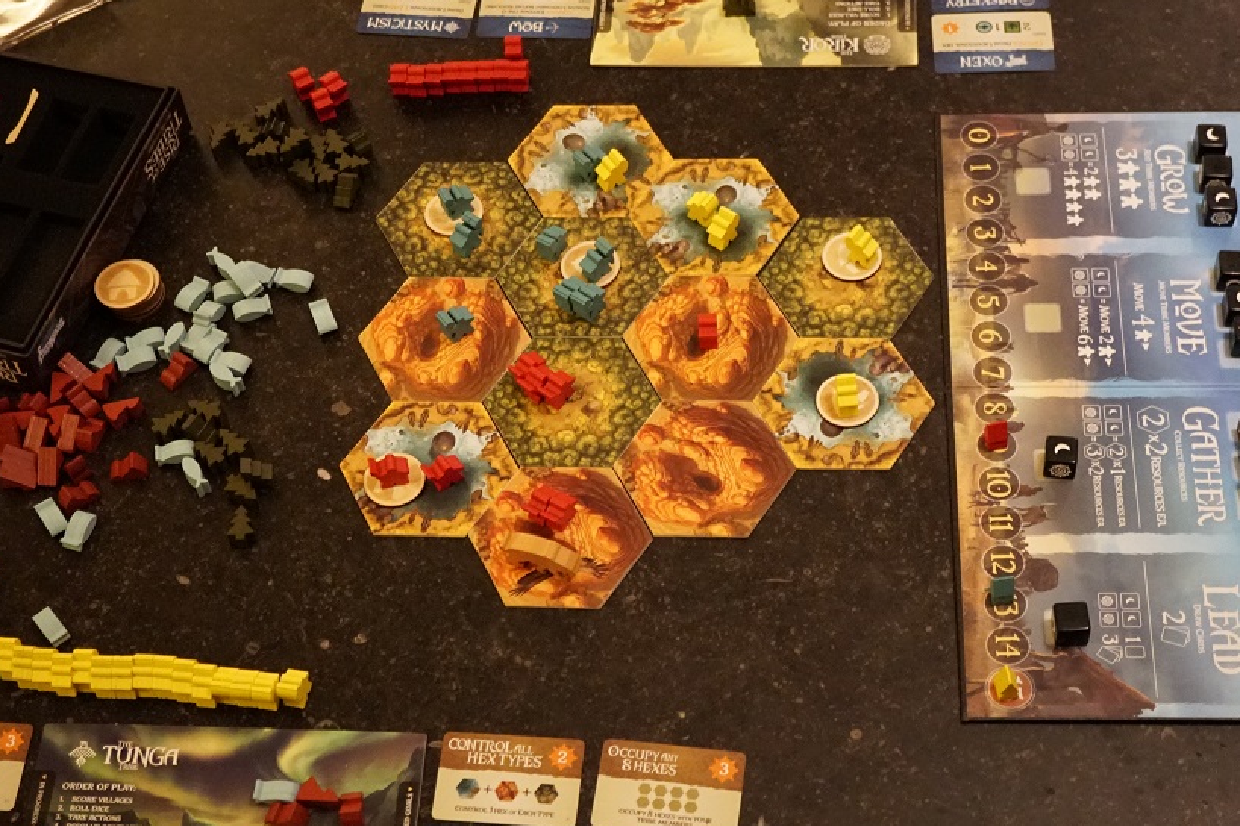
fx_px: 2273
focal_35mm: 66
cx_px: 625
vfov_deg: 20.6
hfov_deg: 30.5
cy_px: 430
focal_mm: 30
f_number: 3.5
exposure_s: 1/125
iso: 6400
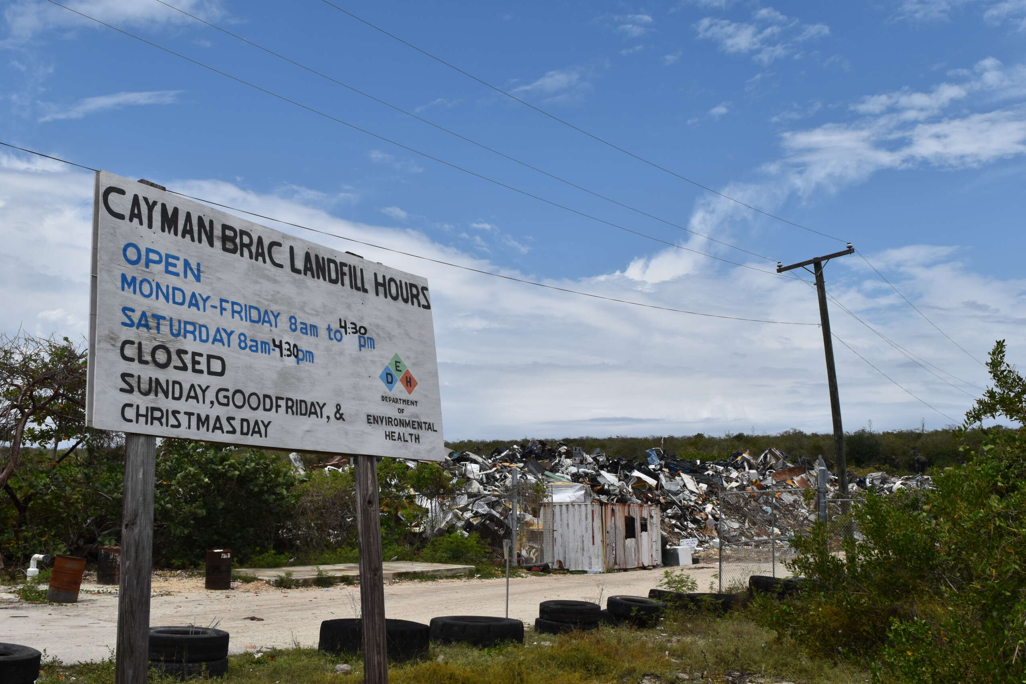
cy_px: 342
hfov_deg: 53.1
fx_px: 1026
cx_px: 513
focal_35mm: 36
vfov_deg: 36.9
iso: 200
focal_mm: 24
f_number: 11
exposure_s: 1/500
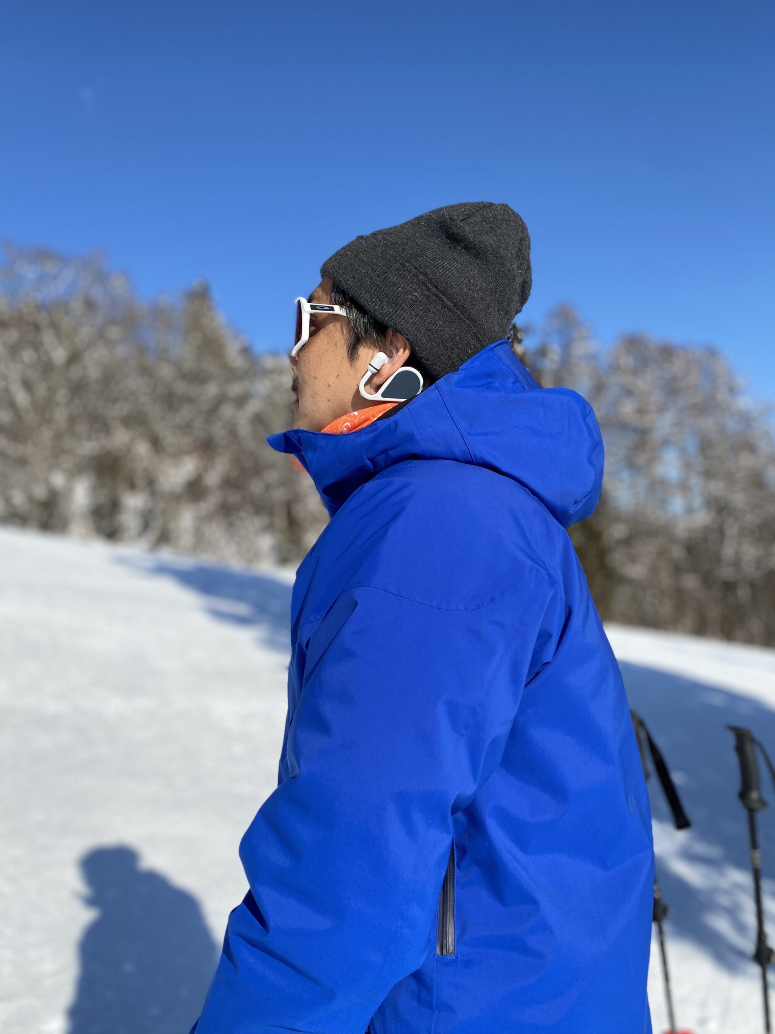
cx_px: 393
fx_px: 806
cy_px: 509
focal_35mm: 27
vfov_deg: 65.3
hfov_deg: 51.4
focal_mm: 4.25
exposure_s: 1/3731
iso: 32
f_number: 1.8
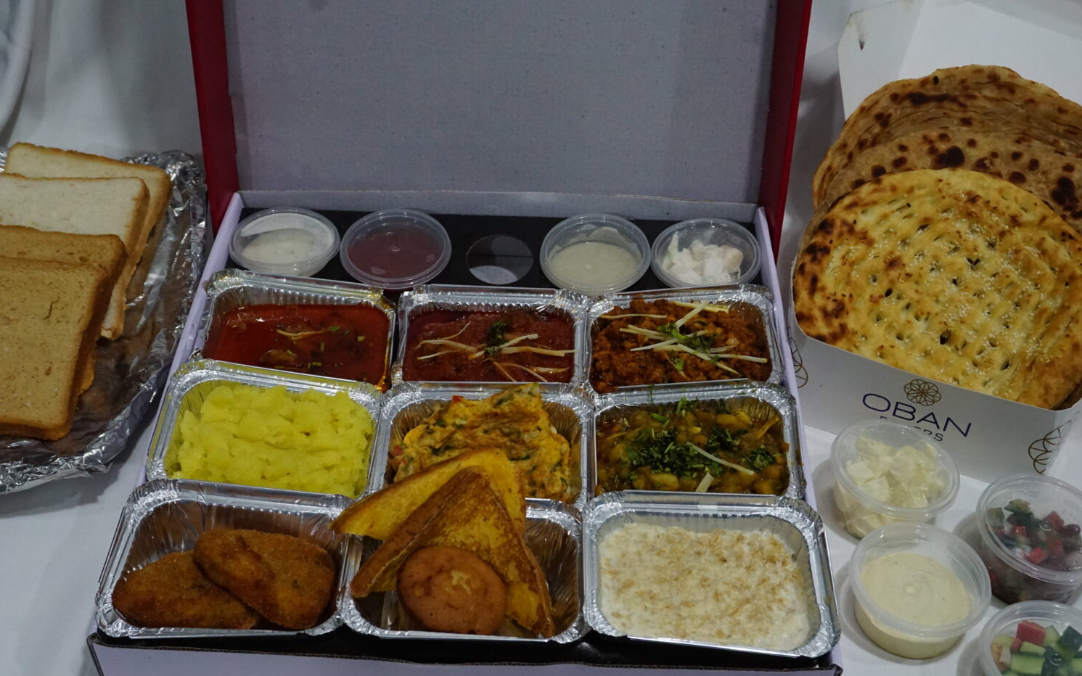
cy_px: 366
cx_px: 541
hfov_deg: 46.7
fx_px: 1254
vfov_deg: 30.2
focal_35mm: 43
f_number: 8
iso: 2000
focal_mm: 27
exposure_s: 1/60
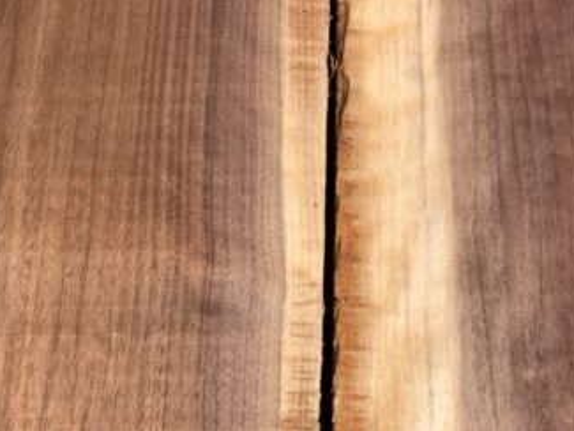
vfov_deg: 21.3
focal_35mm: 64
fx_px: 1062
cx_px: 302
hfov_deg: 30.2
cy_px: -94
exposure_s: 1/2033
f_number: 1.8
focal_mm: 4.25
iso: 25
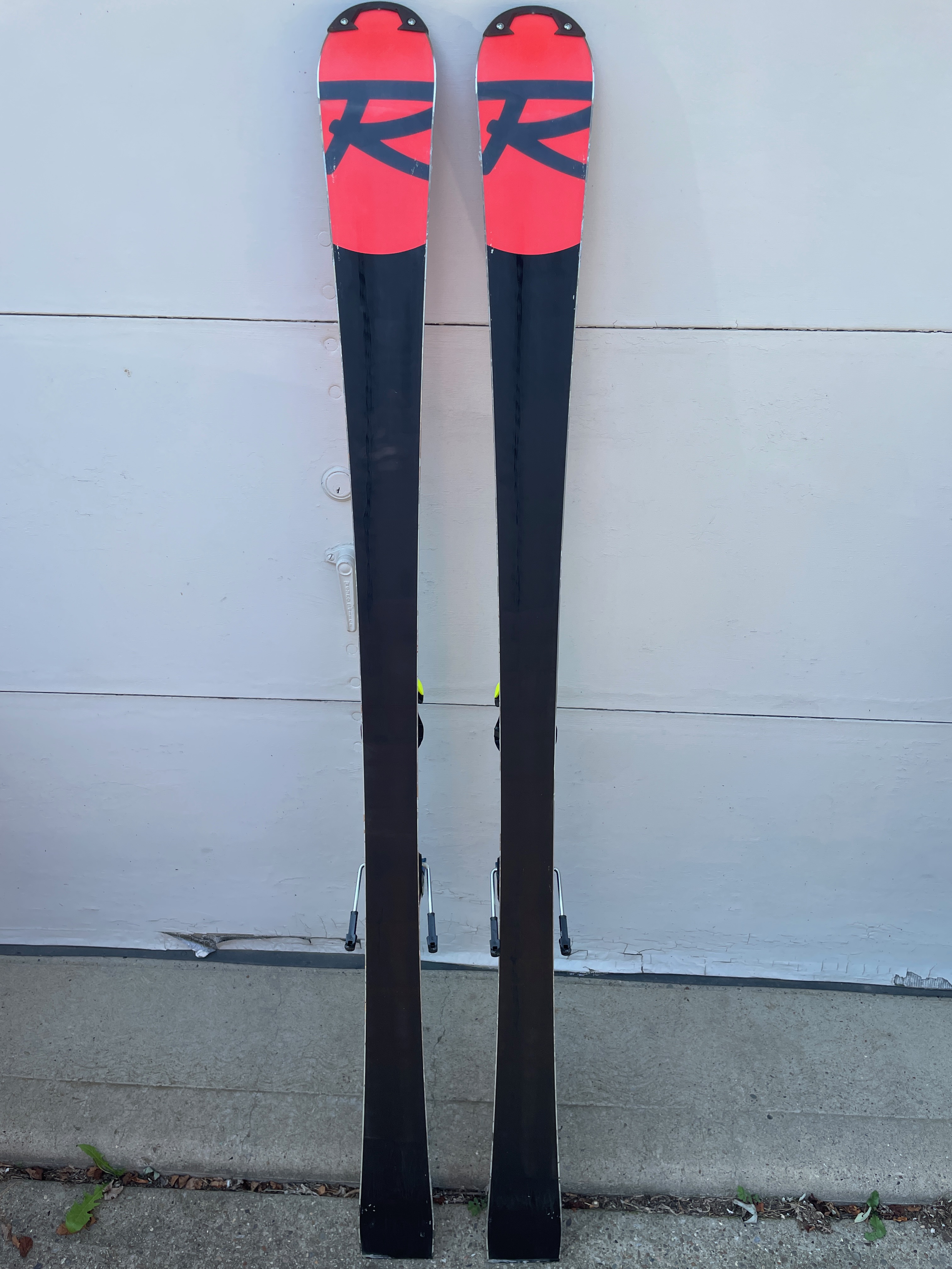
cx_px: 476
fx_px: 953
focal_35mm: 26
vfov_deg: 67.3
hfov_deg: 53.1
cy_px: 634
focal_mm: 4.2
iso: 32
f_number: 1.6
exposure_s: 1/584
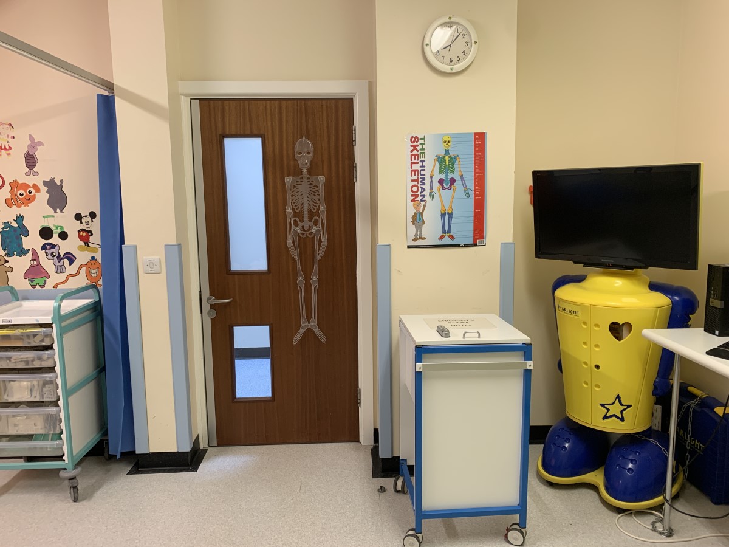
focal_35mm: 26
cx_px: 364
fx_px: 548
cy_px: 274
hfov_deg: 67.3
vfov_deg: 53.1
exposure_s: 1/50
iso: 80
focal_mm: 4.25
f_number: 1.8
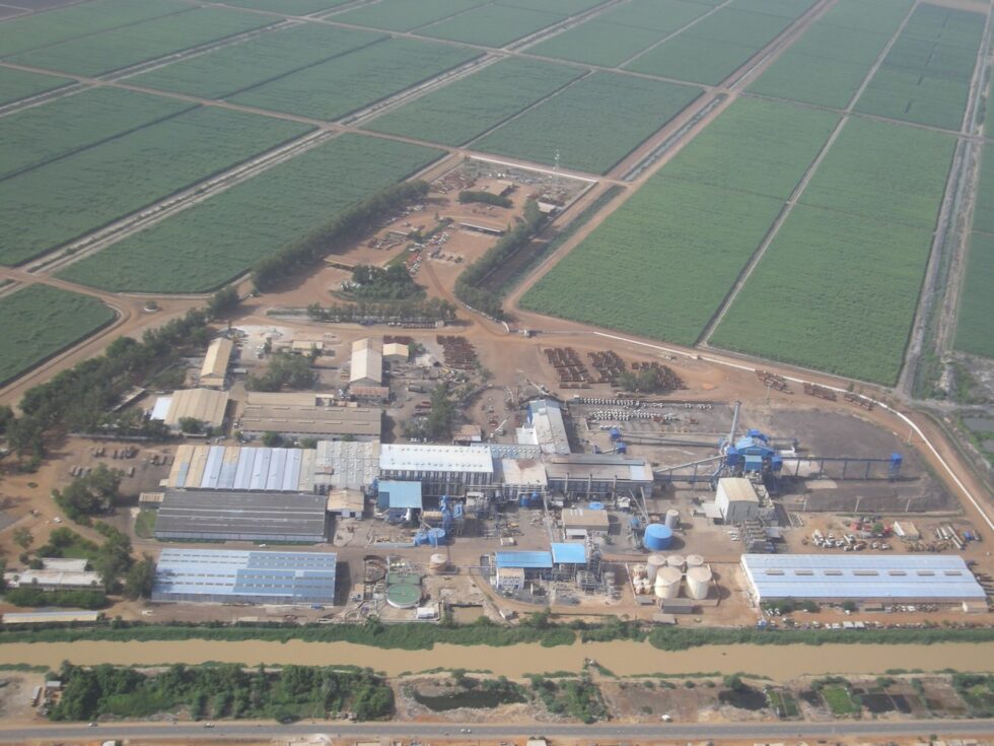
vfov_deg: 32.9
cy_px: 373
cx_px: 497
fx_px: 1263
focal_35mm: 44
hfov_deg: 42.9
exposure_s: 1/180
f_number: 6.1
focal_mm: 7.1
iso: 50
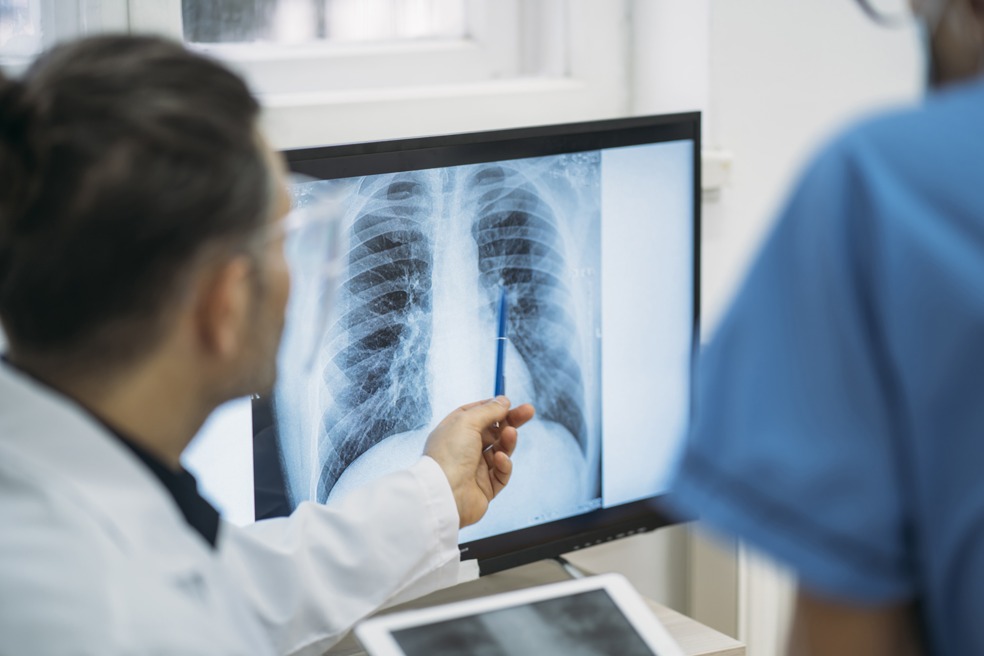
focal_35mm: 85
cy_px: 328
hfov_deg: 23.9
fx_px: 2323
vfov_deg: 16.1
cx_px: 492
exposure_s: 1/30
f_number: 1.8
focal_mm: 85
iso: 125
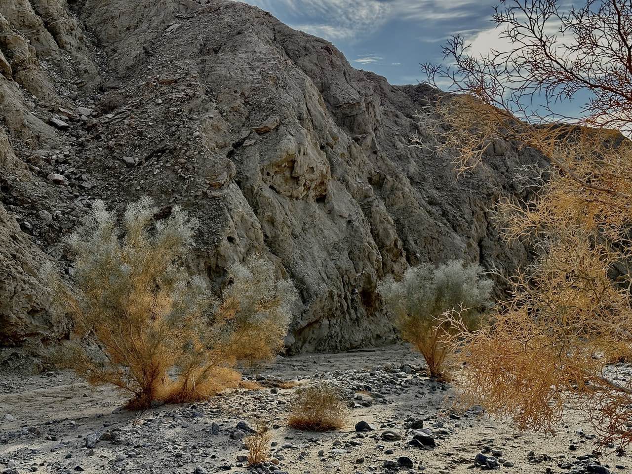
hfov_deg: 39.7
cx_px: 316
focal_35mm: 48
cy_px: 237
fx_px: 876
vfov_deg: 30.3
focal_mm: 6.86
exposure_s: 1/1848
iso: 64
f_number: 1.78
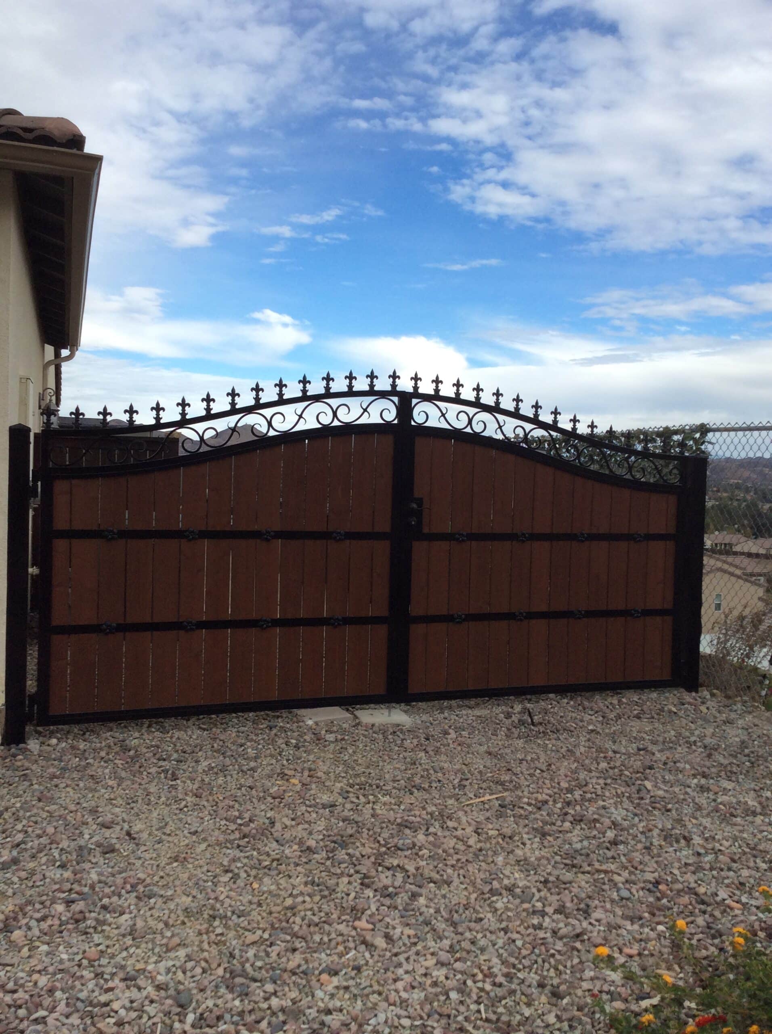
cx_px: 386
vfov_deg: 55.4
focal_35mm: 33
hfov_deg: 42.8
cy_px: 517
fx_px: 984
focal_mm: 3.3
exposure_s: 1/1121
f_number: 2.4
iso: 32
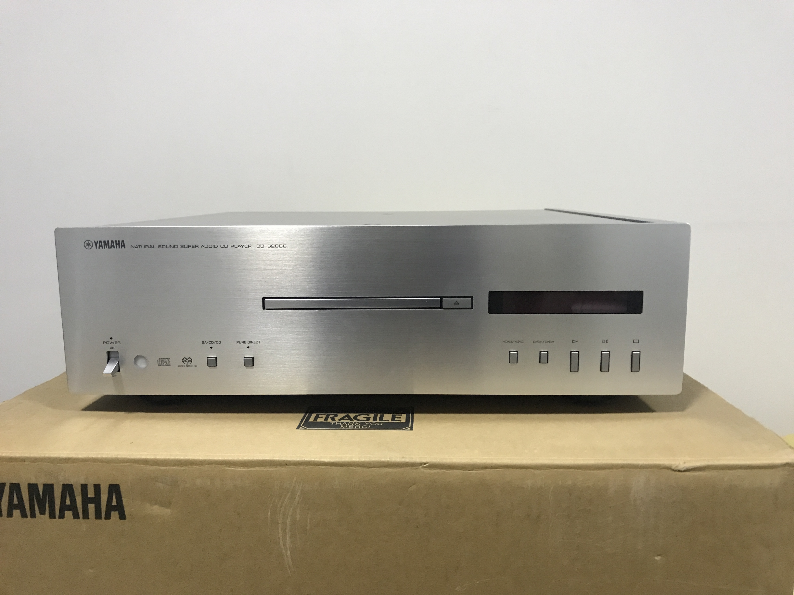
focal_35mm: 28
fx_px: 642
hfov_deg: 63.4
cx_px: 397
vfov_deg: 49.7
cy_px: 298
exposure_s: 1/11
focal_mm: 3.99
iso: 100
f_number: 1.8
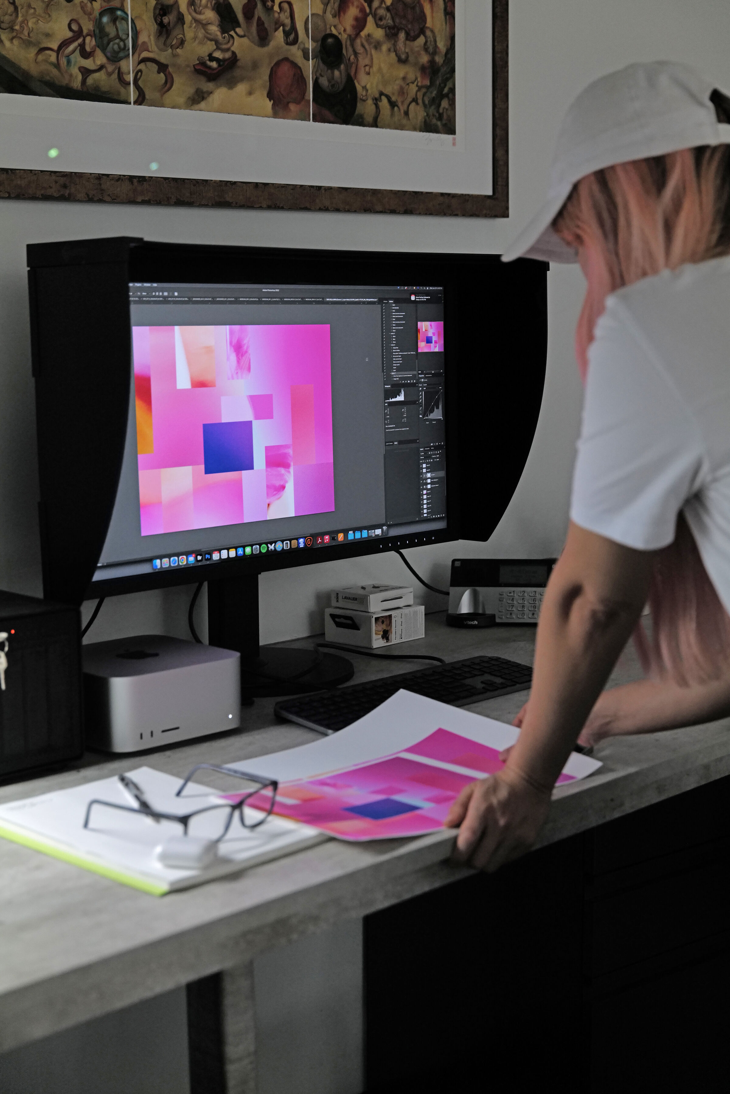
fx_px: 1520
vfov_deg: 39.6
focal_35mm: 50
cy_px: 547
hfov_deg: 27.0
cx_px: 365
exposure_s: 1/200
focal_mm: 50
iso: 1600
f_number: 3.5
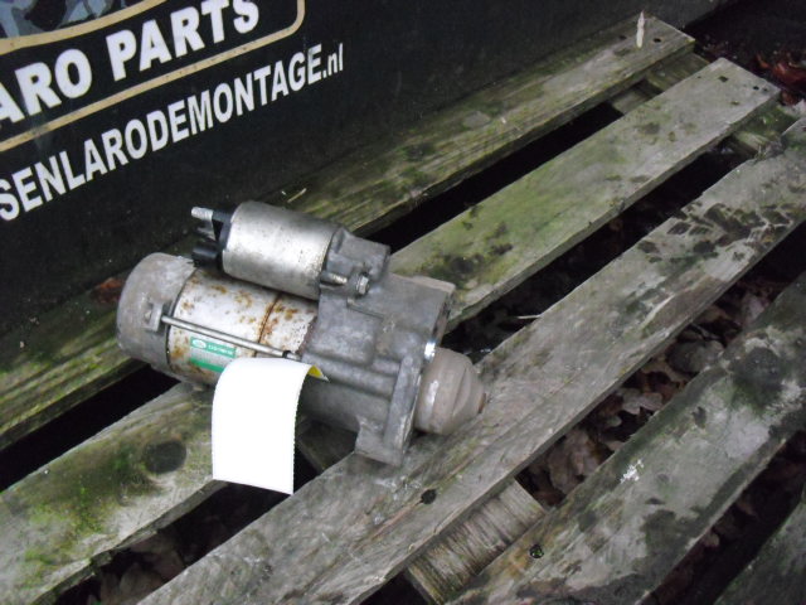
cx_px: 403
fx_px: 838
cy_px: 302
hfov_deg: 51.4
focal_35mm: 36
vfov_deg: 39.7
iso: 800
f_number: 3.1
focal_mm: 6.3
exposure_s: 1/80
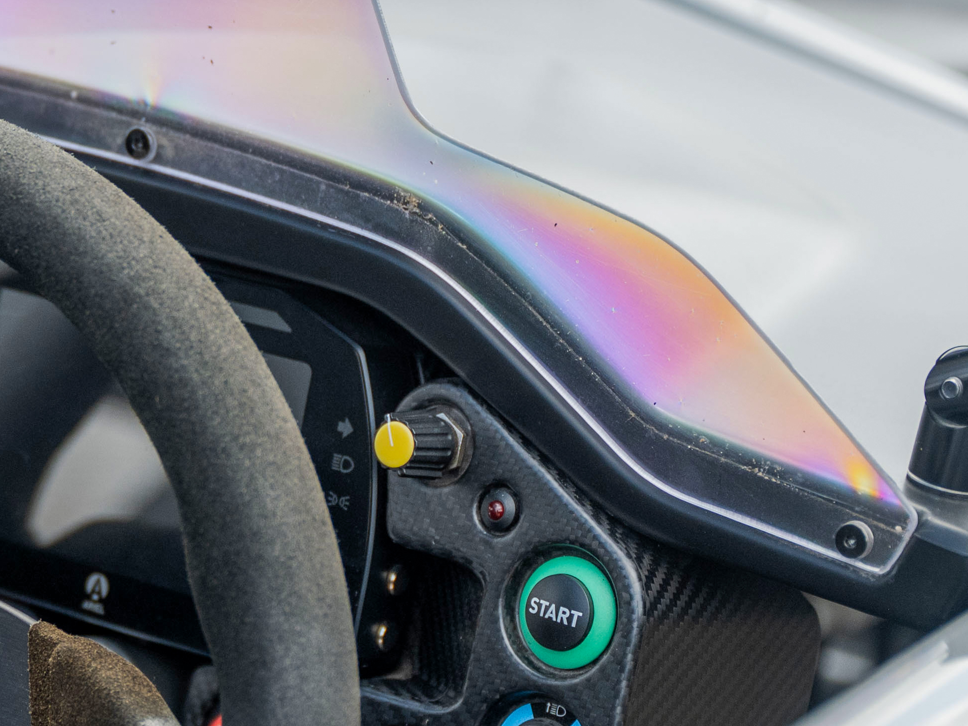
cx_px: -177
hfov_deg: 12.4
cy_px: 662
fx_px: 4363
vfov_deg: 9.5
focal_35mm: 156
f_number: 2.8
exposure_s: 1/400
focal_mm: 52
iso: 400
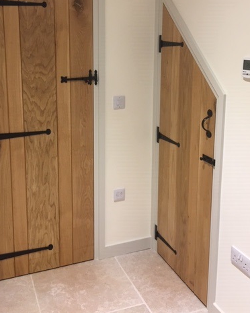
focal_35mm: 39
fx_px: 361
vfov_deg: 46.3
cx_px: 106
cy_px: 110
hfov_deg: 38.1
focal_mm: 4.15
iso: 125
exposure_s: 1/33
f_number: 2.2
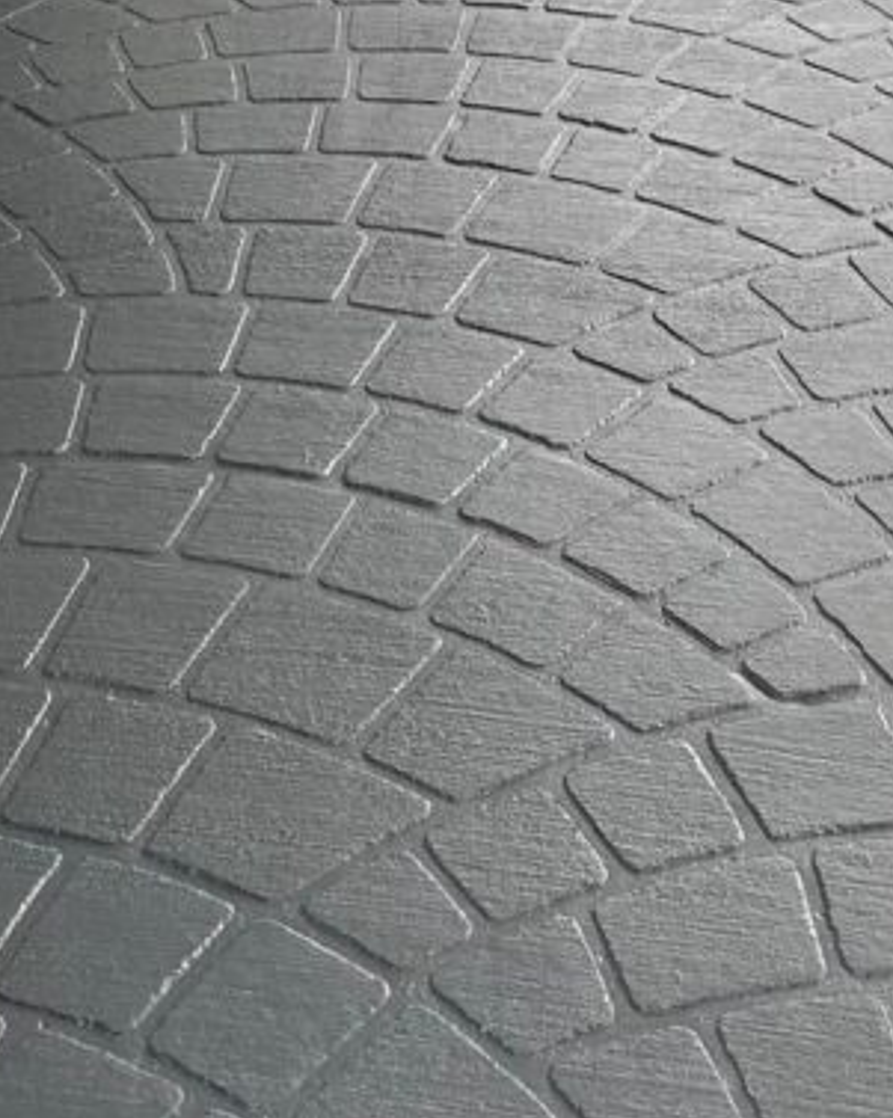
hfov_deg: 22.1
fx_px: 2282
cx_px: 537
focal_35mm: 69
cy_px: 320
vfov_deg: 27.3
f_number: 1.8
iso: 125
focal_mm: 4.25
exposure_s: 1/121
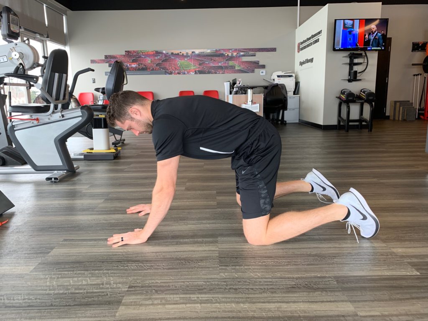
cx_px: 214
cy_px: 160
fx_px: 321
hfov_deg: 67.3
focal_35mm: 26
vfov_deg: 53.1
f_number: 1.8
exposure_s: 1/121
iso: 100
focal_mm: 4.25
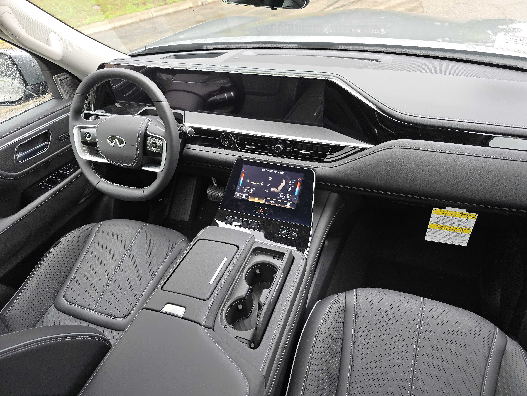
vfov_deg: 58.9
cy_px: 198
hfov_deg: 73.9
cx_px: 264
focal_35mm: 23
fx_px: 350
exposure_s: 1/180
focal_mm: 6.3
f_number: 1.7
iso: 200
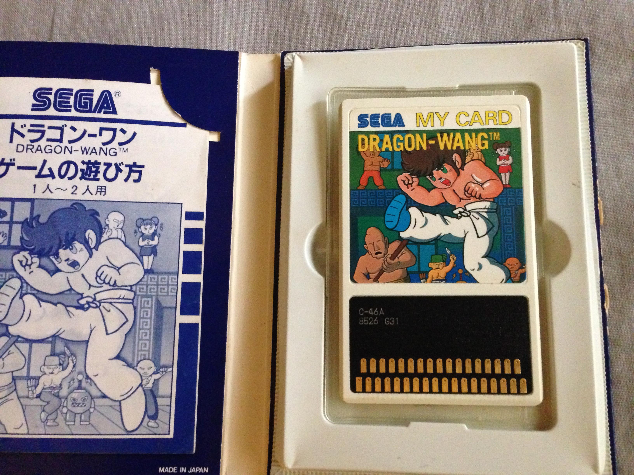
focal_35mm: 33
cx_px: 317
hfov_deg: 55.4
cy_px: 238
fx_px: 604
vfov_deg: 42.9
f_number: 2.4
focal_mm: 4.12
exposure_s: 1/15
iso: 800
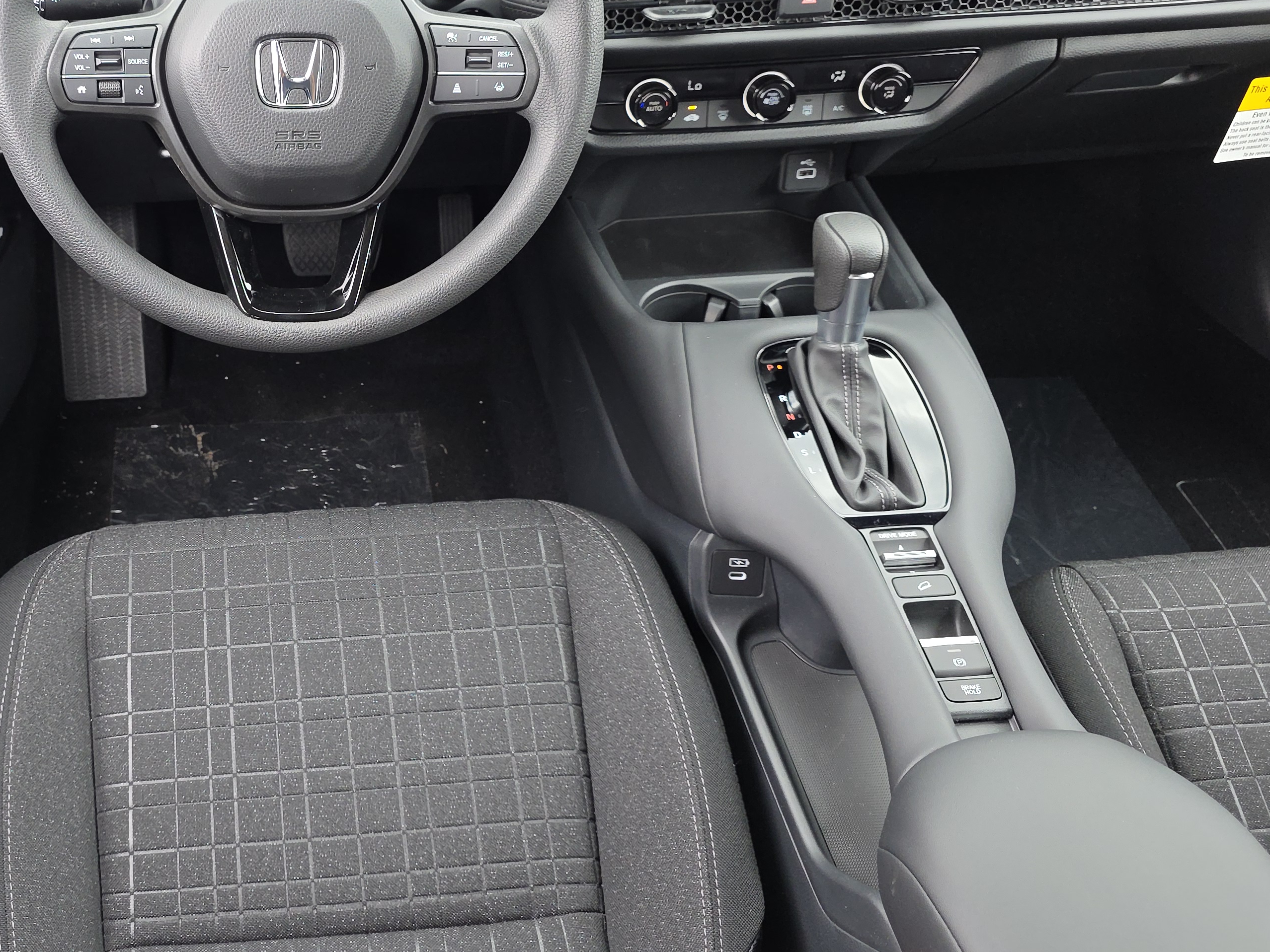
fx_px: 1321
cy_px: 382
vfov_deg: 39.5
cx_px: 313
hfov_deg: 49.3
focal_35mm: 36
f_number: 1.7
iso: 80
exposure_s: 1/180
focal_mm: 6.3
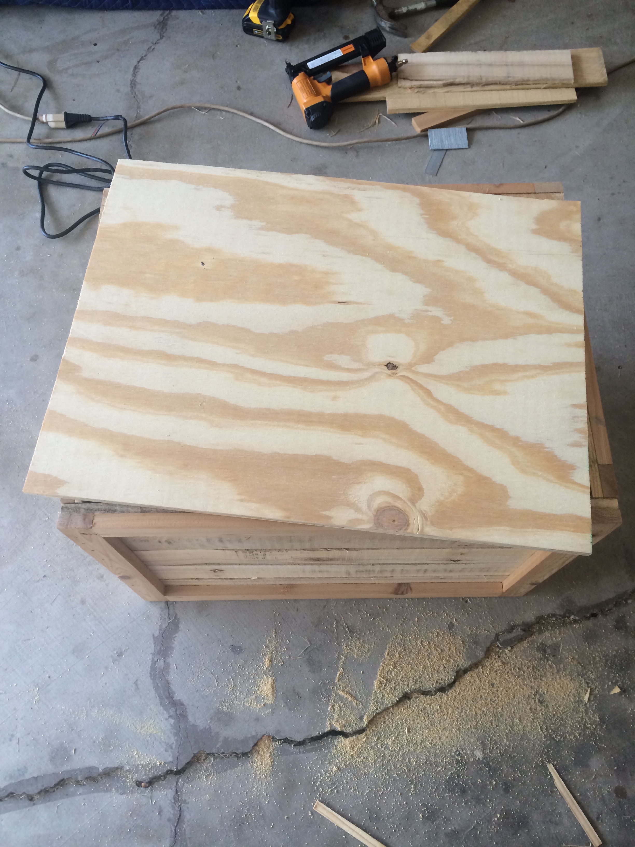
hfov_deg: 46.8
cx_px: 318
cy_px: 424
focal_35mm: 30
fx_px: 734
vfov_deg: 60.0
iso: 50
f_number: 2.2
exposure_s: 1/30
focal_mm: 4.12
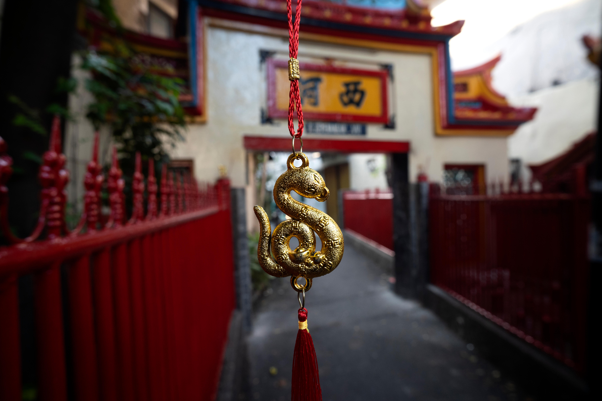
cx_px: 301
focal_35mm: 20
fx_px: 334
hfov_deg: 84.0
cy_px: 200
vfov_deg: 61.9
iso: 1250
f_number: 7.1
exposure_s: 1/100
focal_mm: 20
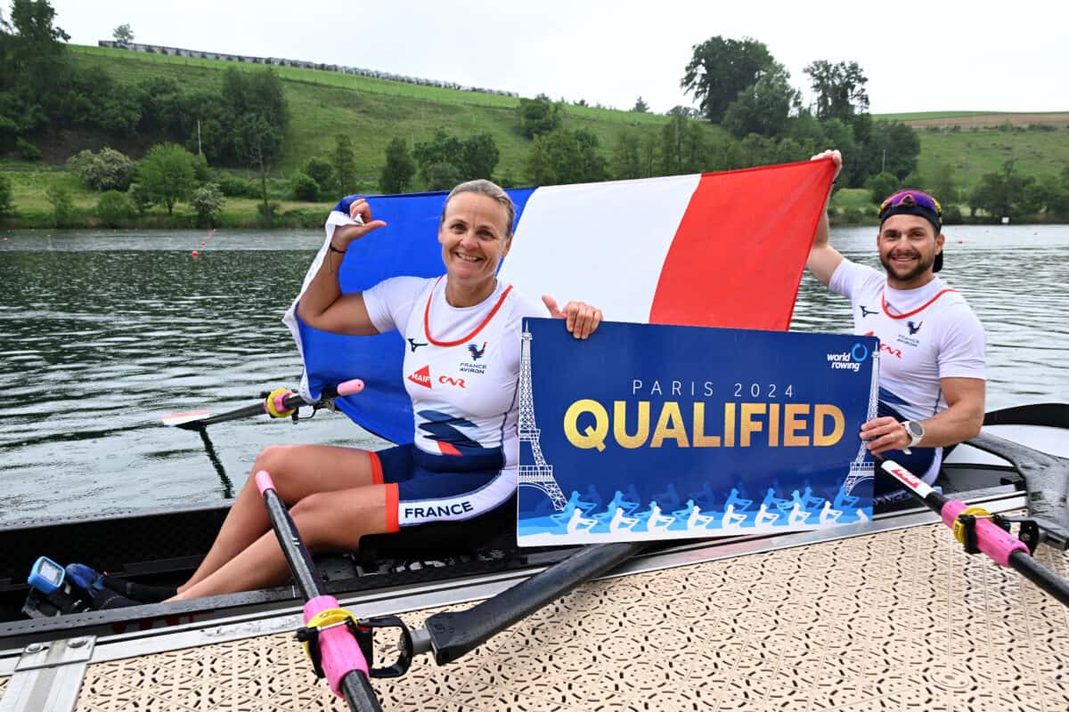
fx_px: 906
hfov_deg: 61.1
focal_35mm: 30
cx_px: 534
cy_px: 356
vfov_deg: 43.0
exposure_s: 1/320
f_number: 9
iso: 640
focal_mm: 30.5
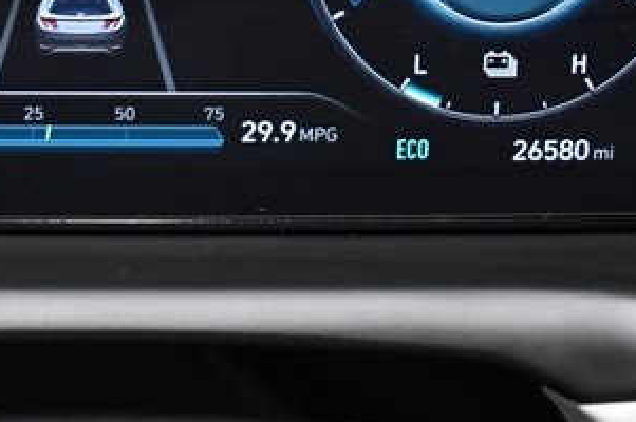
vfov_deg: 14.5
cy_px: -47
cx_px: 74
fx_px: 1624
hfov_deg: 21.7
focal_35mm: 92
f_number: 3.5
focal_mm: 18
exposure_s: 1/60
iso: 3200
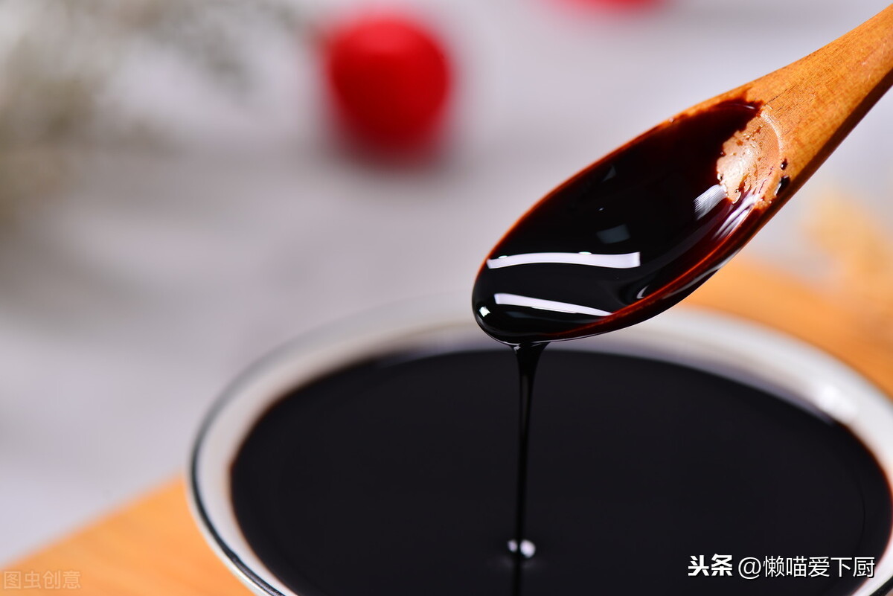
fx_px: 2605
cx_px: 446
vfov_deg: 13.1
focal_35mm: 105
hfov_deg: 19.4
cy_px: 298
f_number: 5.6
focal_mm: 105
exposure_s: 1/160
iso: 125
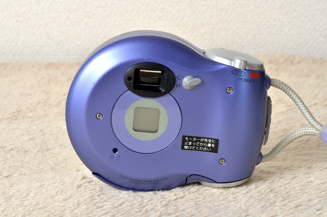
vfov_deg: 18.1
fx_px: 680
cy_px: 108
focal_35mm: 75
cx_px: 164
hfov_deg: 27.0
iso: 100
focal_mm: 50
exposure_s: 1/125
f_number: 16
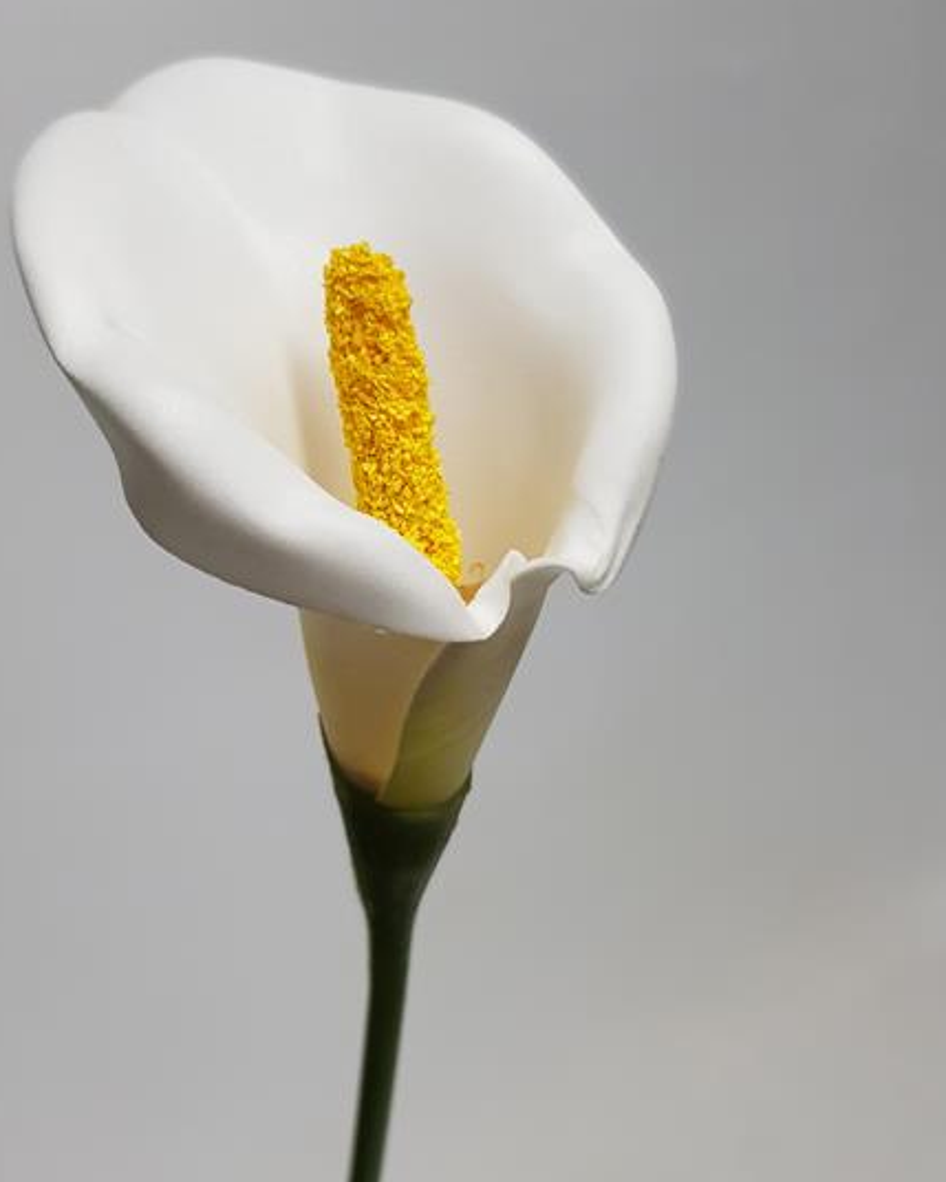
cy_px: 591
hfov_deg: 39.1
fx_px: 1330
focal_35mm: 38
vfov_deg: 47.9
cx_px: 404
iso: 200
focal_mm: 4.3
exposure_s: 1/100
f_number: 1.7
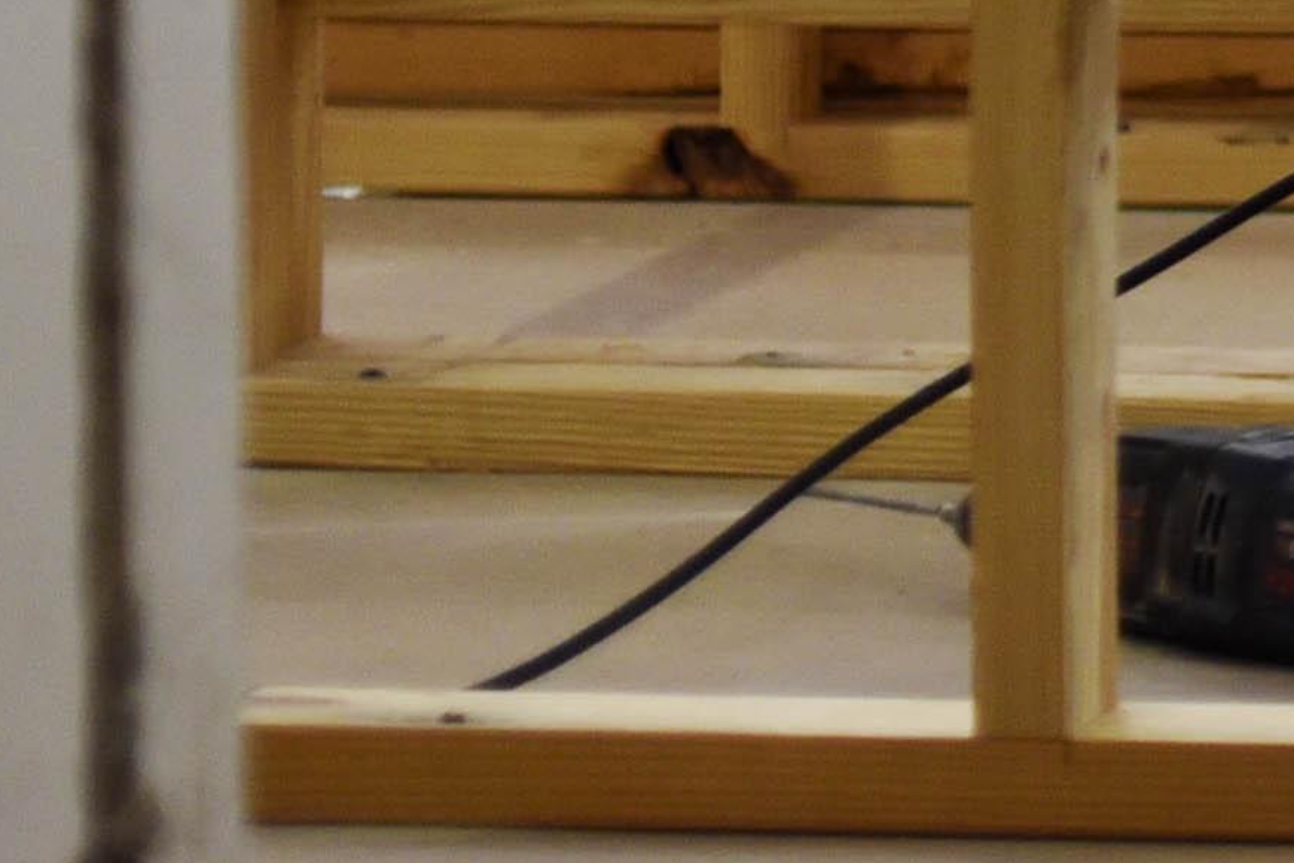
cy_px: -1284
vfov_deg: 3.9
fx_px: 12436
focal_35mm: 346
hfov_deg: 5.6
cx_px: 3967
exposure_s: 1/250
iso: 1250
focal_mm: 50
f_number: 2.8
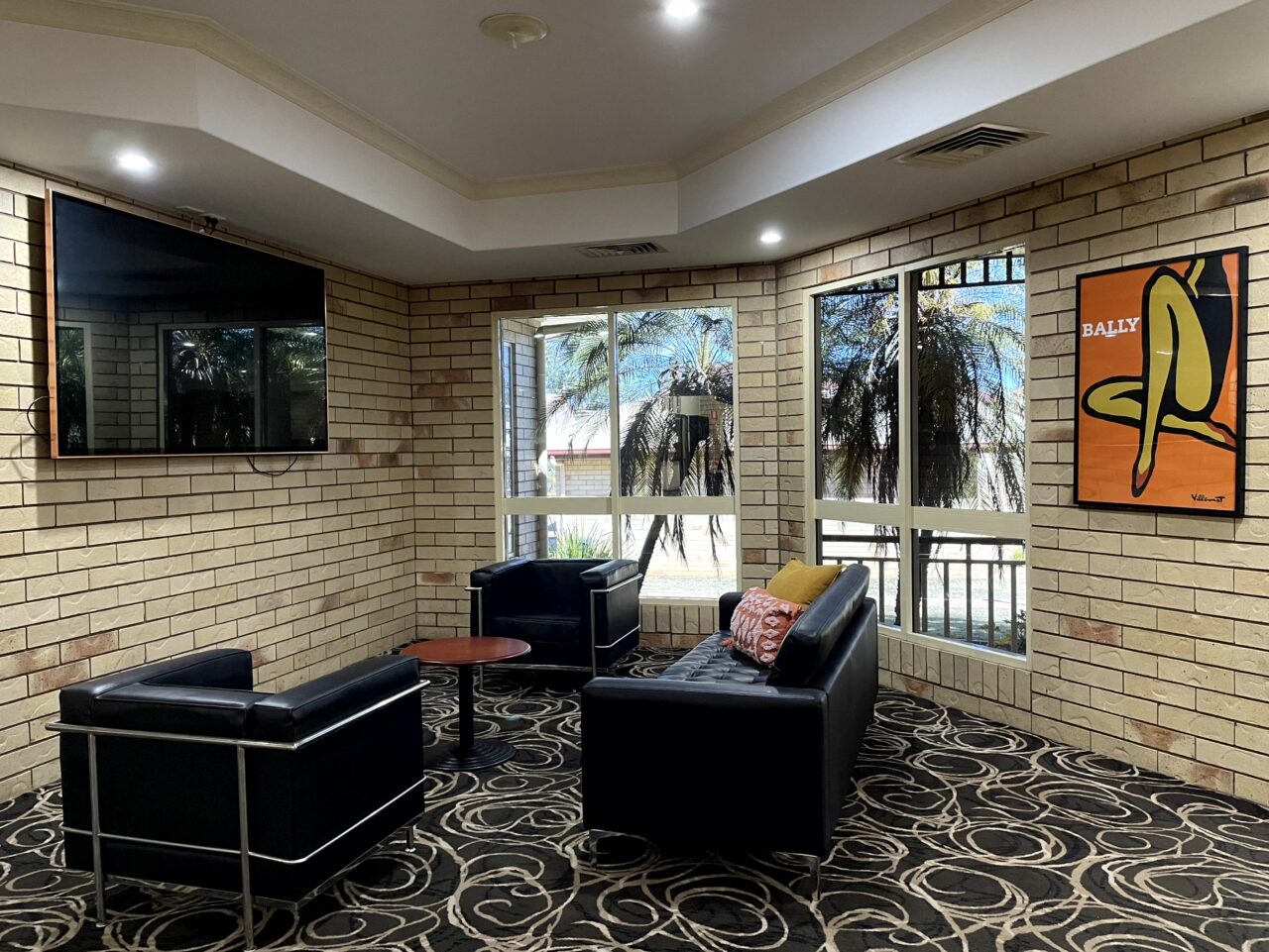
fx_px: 954
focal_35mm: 26
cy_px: 476
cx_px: 634
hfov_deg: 67.3
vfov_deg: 53.1
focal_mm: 4.2
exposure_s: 1/50
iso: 160
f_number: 1.6
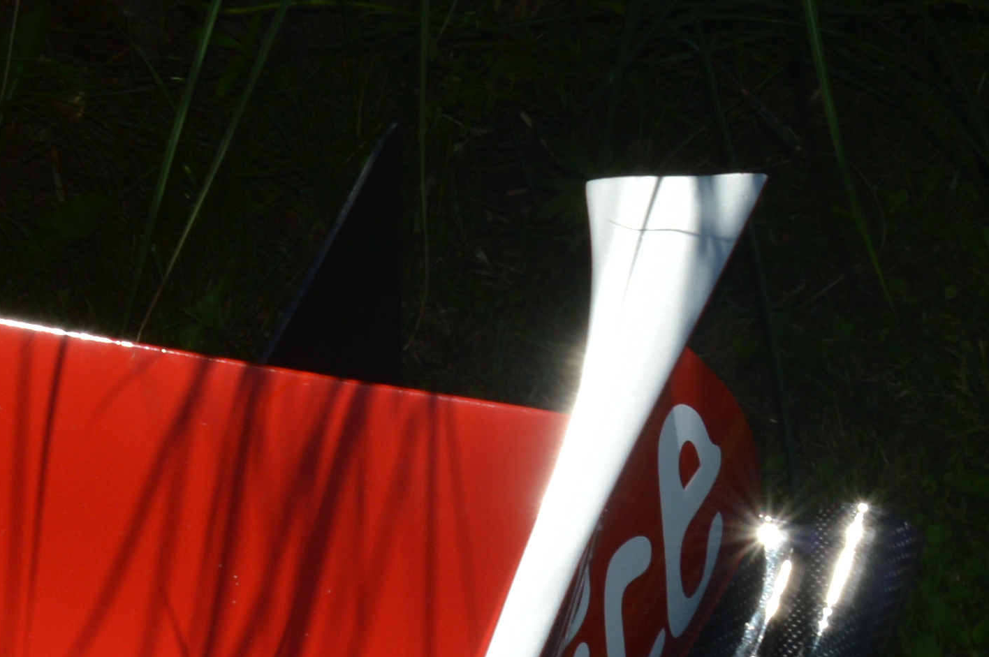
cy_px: 335
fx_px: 4199
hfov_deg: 12.4
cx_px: -731
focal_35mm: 153
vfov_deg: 9.0
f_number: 14
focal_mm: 24
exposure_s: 1/200
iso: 100
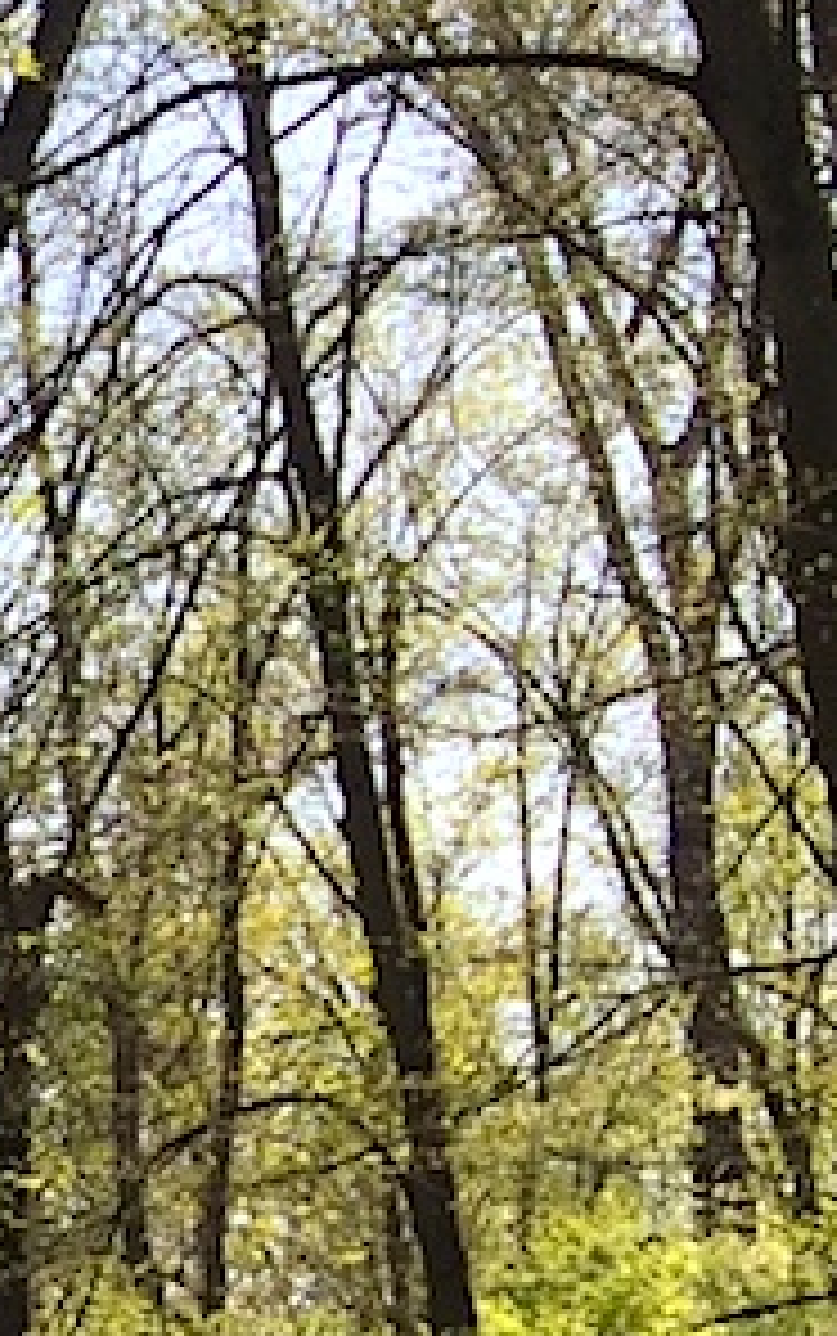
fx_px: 5649
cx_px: -2516
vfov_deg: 13.0
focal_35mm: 155
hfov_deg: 6.7
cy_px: 1734
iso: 32
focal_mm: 4.15
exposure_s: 1/1001
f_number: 2.2
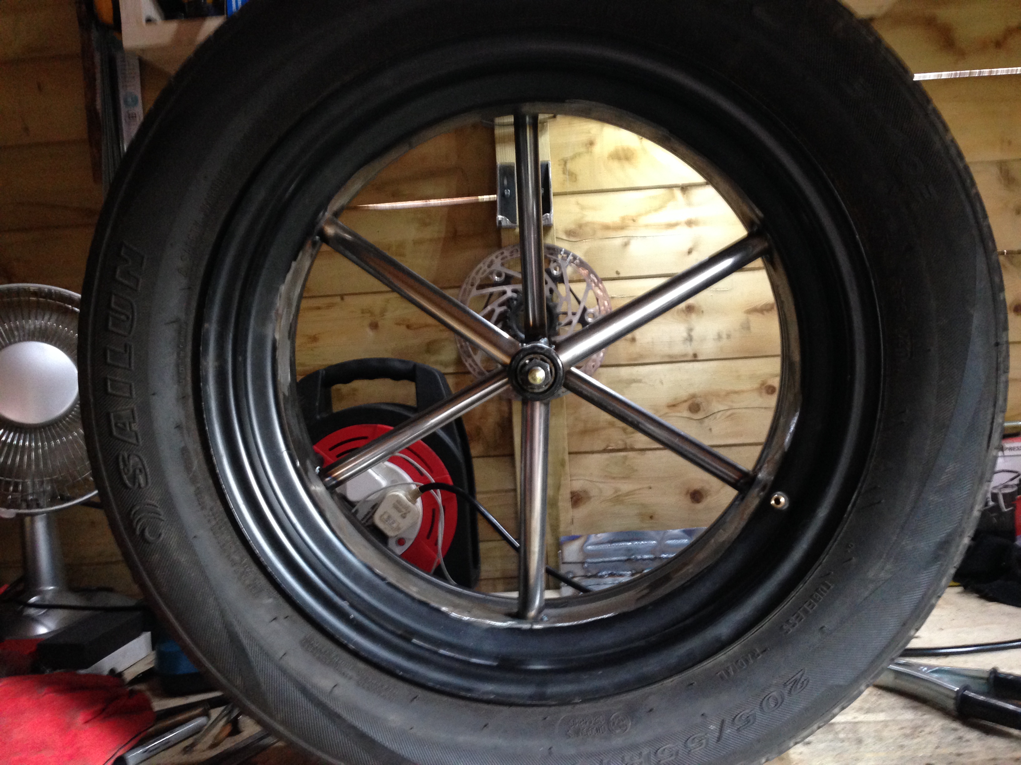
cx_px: 510
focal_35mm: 33
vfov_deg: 42.9
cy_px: 382
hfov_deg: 55.4
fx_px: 973
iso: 250
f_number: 2.4
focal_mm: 4.12
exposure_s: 1/20
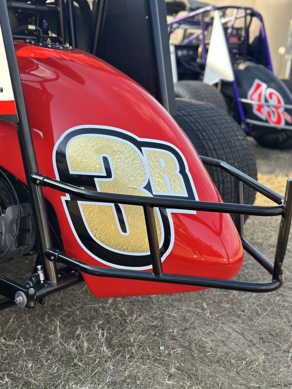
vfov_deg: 39.7
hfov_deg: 30.3
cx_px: 146
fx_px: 540
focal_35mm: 48
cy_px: 194
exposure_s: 1/709
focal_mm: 6.86
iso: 80
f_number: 1.78
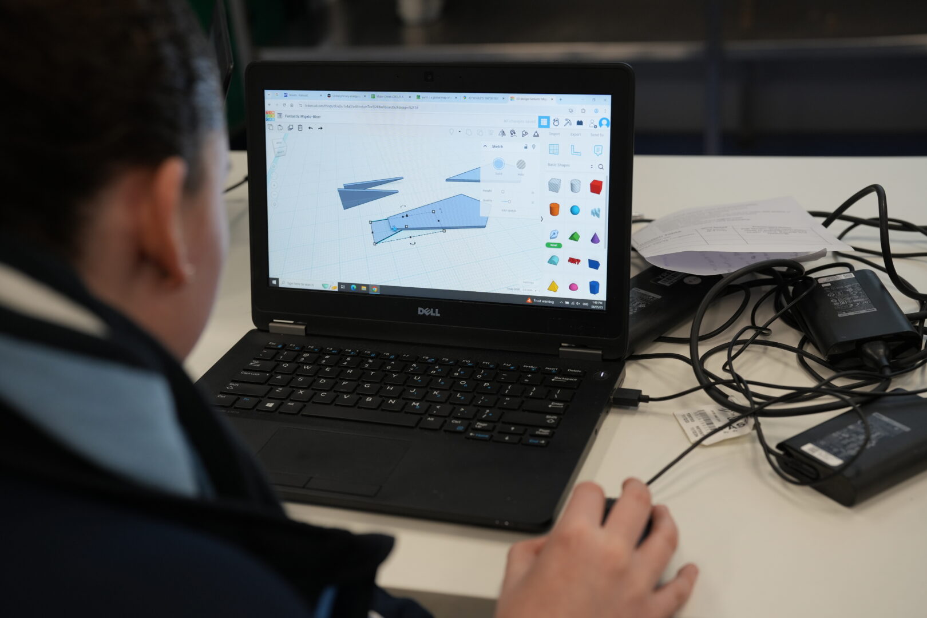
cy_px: 309
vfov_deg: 27.0
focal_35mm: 50
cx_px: 464
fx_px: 1287
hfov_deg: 39.6
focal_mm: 50
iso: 800
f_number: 4
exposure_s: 1/160
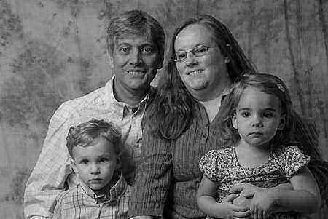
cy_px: 110
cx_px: 164
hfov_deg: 33.4
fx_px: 547
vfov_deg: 22.7
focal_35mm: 60
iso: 160
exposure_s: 1/125
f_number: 8
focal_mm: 40
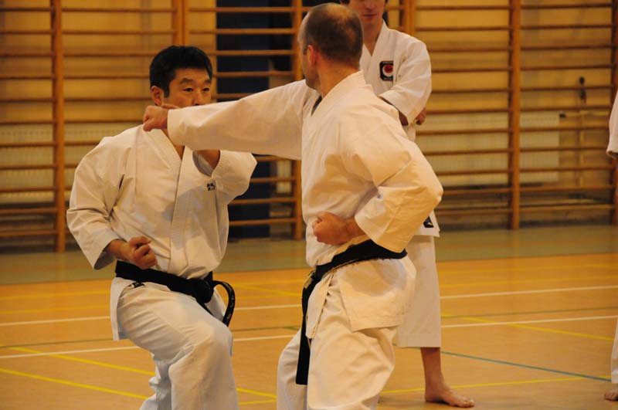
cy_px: 205
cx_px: 309
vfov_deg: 7.0
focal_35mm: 195
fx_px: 3343
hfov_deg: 10.6
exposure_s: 1/250
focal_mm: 130
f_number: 5.6
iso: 3200
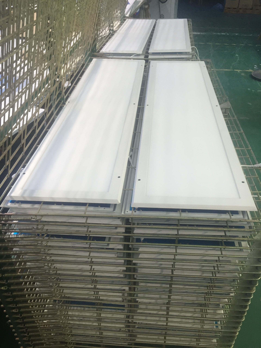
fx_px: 292
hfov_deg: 48.2
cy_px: 174
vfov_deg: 61.7
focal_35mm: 29
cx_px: 130
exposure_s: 1/33
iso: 100
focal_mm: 4.15
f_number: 2.2
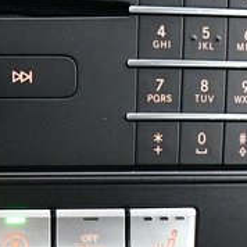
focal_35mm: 132
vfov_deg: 13.1
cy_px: 225
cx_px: -82
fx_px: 1066
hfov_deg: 12.8
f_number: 3.5
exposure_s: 1/60
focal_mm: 18
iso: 7200
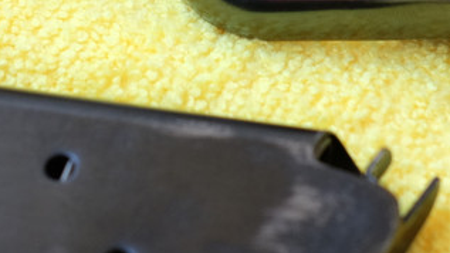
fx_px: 2505
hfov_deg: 10.3
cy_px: -11
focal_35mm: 210
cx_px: 199
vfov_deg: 5.8
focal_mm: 35
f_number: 3.6
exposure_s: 1/80
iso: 640
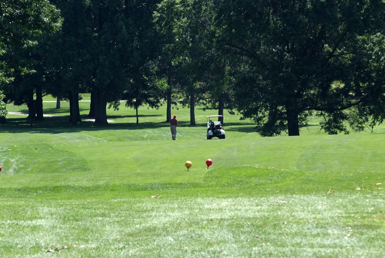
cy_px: 129
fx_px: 3211
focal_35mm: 300
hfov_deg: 6.9
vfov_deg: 4.6
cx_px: 192
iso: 200
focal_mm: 200
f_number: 8
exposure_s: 1/250
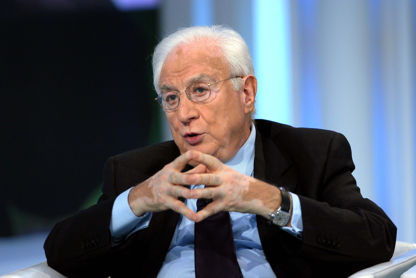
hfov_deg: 4.6
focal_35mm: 450
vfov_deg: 3.1
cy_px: 139
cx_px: 208
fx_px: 5200
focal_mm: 300
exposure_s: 1/160
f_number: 2.8
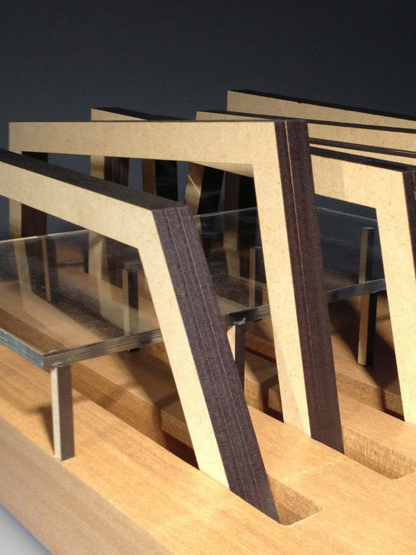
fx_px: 913
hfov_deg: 25.6
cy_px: 313
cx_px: 257
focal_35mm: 57
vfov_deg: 33.7
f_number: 2.4
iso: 100
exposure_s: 1/100
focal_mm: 4.28
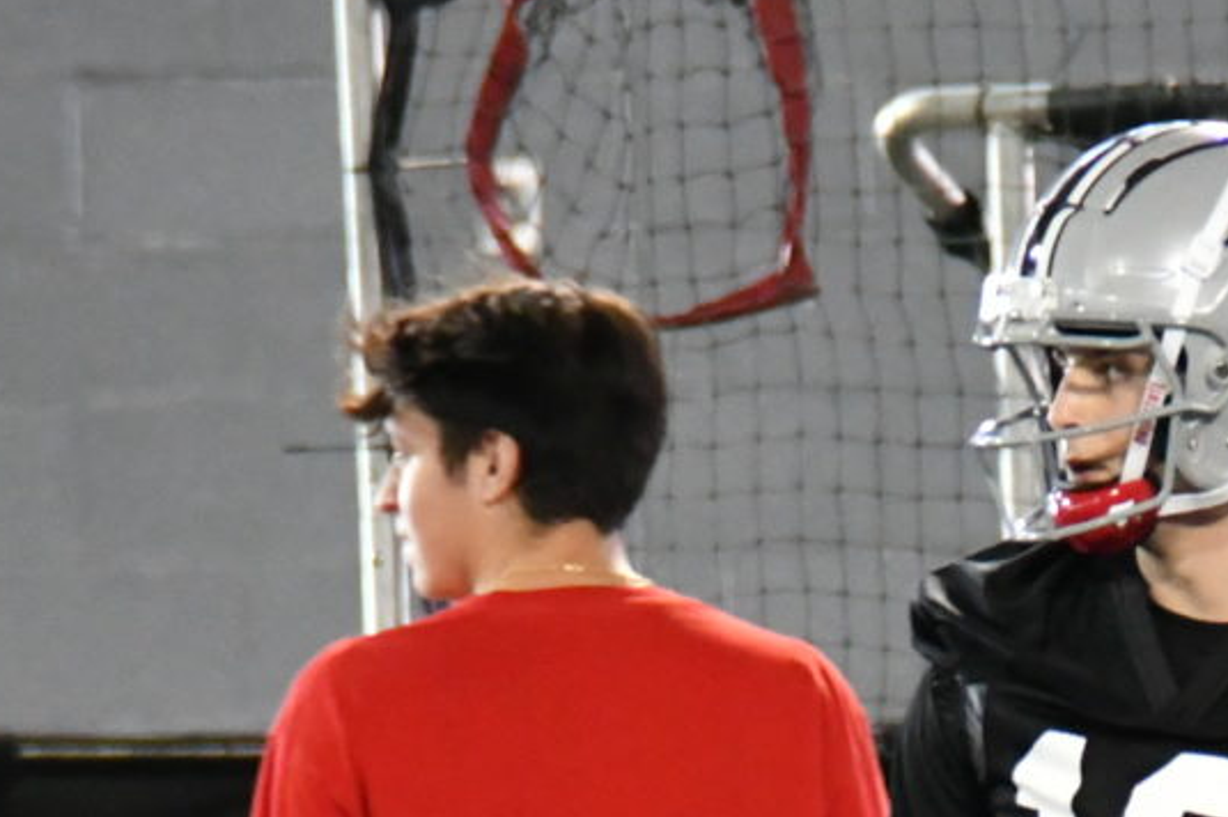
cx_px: 1180
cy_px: 1355
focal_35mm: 1436
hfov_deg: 1.4
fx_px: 48952
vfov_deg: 1.0
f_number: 5.6
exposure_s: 1/320
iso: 5000
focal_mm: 250
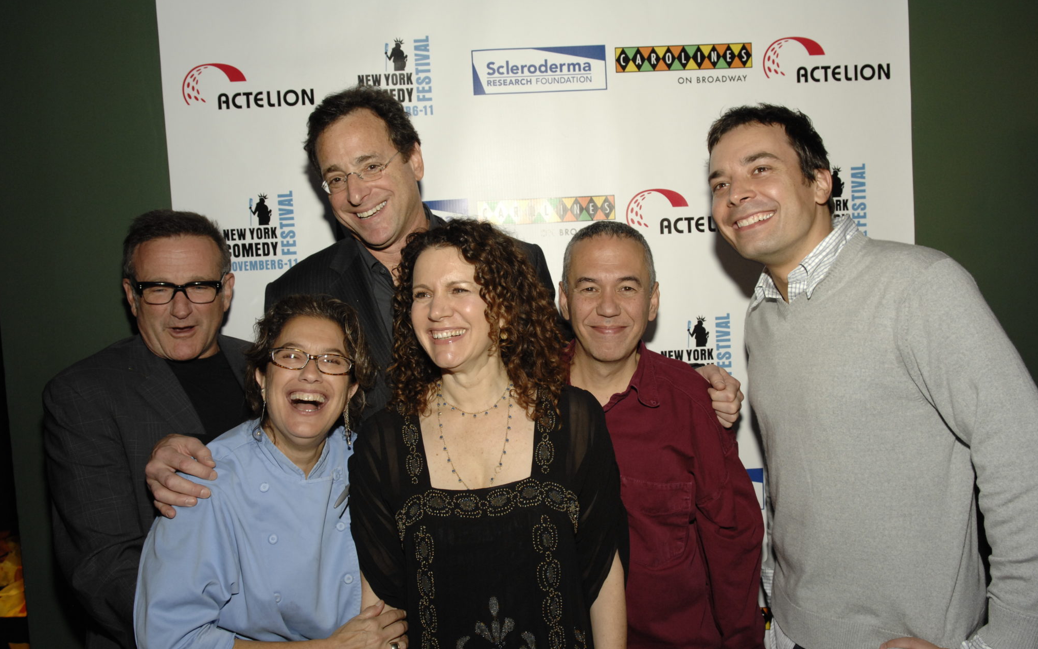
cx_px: 524
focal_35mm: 31
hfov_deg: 61.2
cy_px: 344
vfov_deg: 40.6
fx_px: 877
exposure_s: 1/50
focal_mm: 20
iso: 400
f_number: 5.6
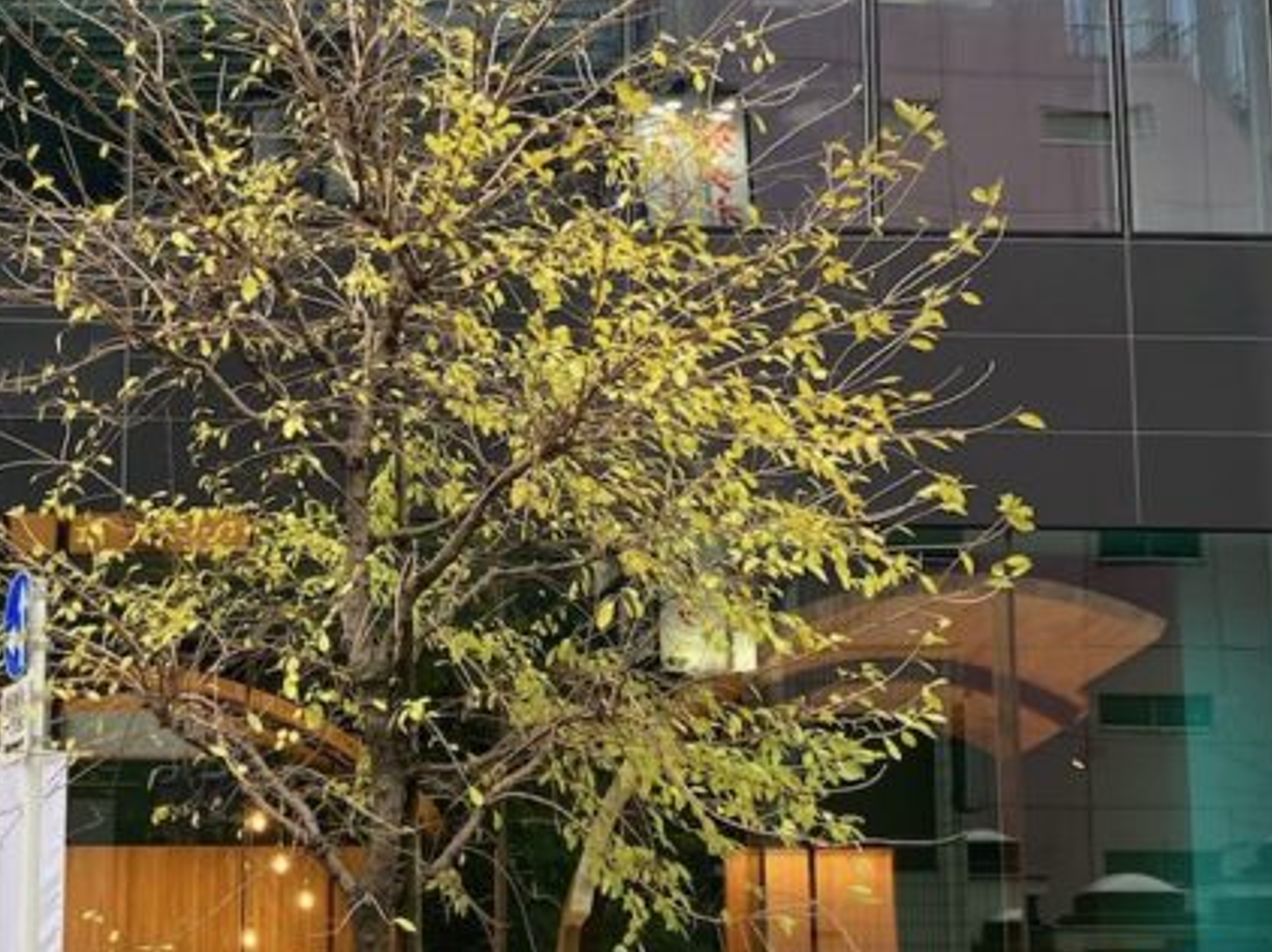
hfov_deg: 37.1
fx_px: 1873
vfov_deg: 28.0
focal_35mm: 51
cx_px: 413
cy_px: 738
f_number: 1.8
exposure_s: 1/100
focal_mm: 3.99
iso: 50
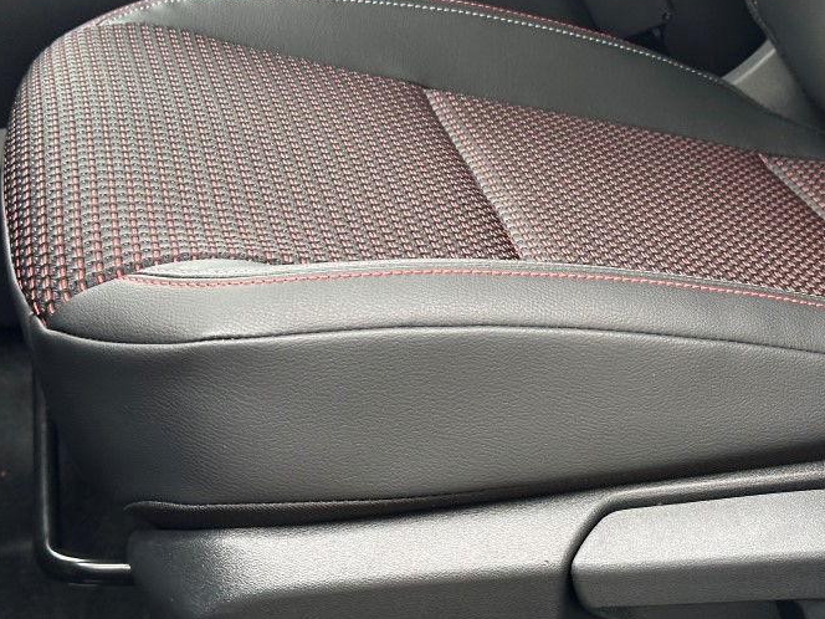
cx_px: 609
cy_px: 265
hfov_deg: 26.0
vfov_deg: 19.9
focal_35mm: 74
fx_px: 1764
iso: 125
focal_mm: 6.86
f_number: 1.78
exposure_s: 1/60
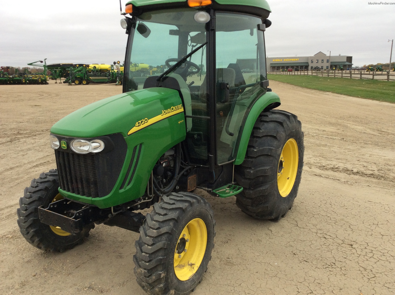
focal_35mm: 33
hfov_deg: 55.4
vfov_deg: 42.8
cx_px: 198
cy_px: 148
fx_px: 376
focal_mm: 3.3
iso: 32
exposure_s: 1/150
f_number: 2.4
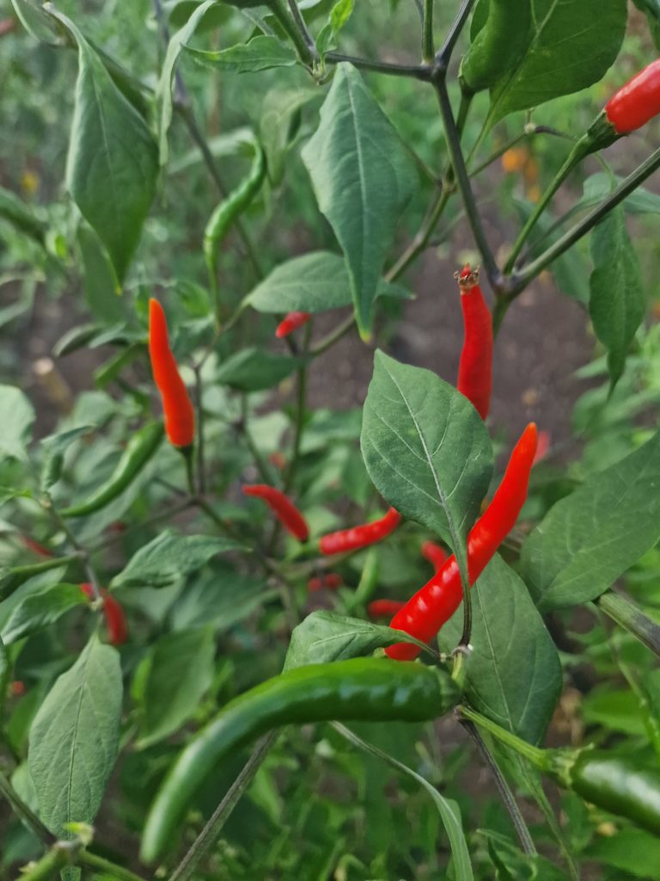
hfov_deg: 58.9
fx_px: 585
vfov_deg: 73.9
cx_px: 330
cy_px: 440
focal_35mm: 23
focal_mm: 6.4
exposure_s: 1/180
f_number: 1.8
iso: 64
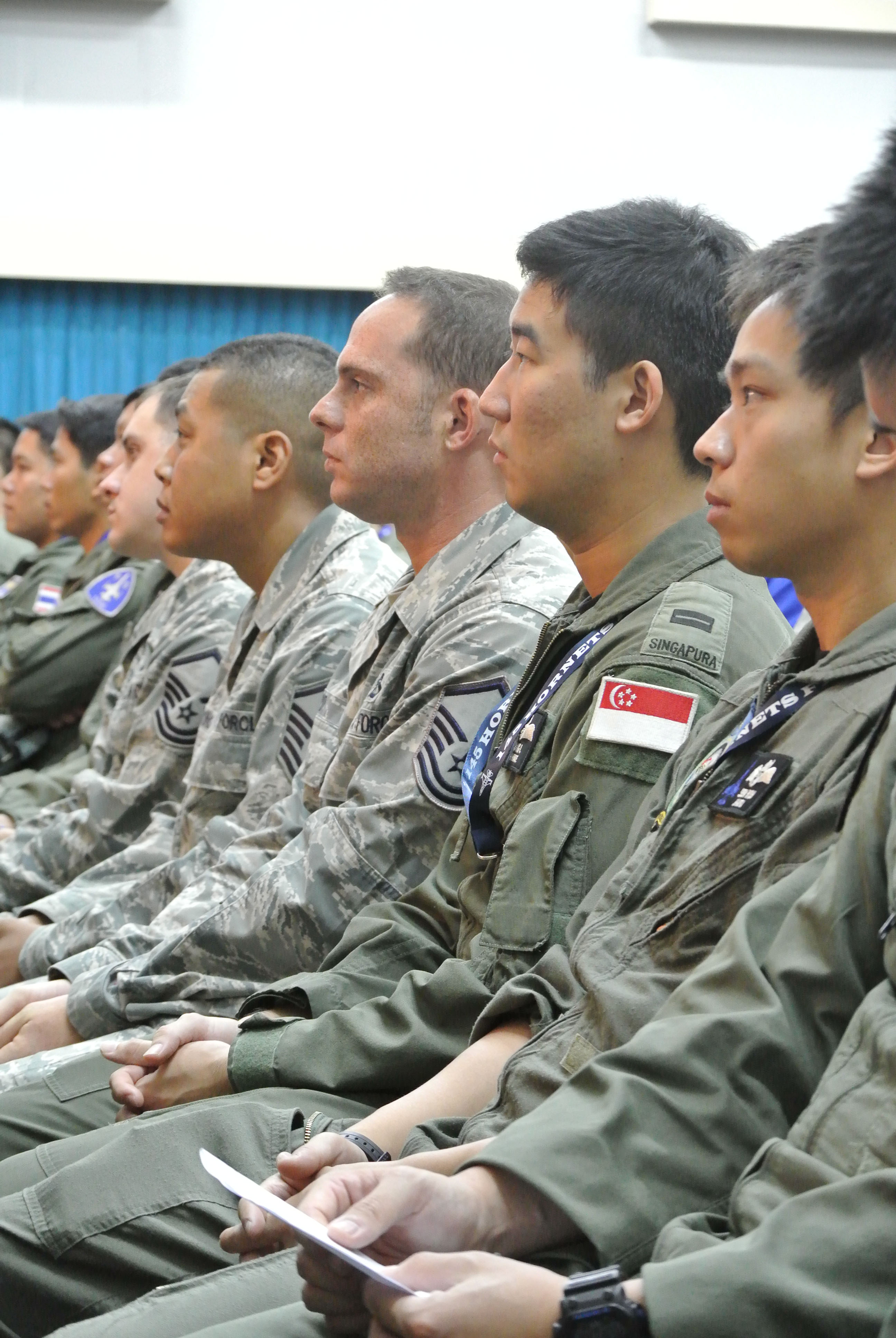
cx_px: 448
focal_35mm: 103
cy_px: 669
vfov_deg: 19.8
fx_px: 3834
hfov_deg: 13.3
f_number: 3.8
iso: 1600
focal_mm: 38.5
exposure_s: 1/15
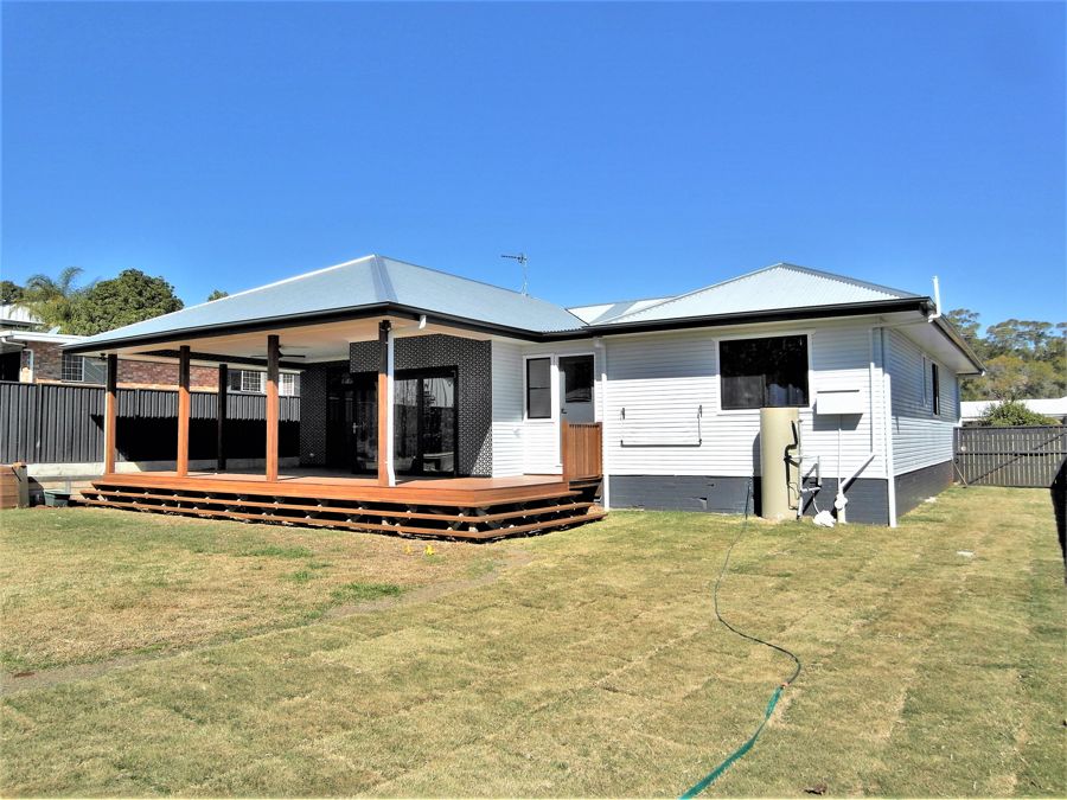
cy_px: 400
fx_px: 740
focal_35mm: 24
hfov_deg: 71.6
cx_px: 534
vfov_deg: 56.8
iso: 100
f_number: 4
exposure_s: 1/1000
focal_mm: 4.4
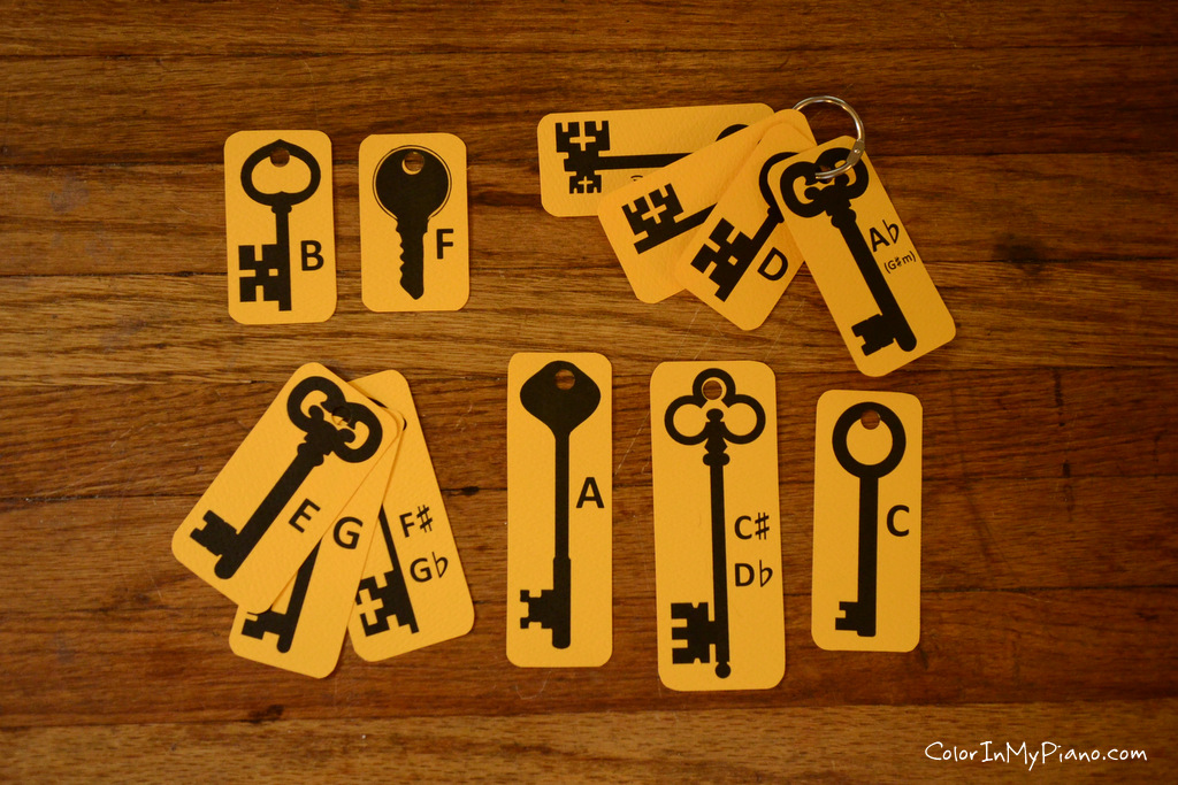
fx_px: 1178
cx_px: 589
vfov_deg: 36.9
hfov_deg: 53.1
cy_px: 392
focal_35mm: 36
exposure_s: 1/60
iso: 2000
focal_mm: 24
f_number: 3.2
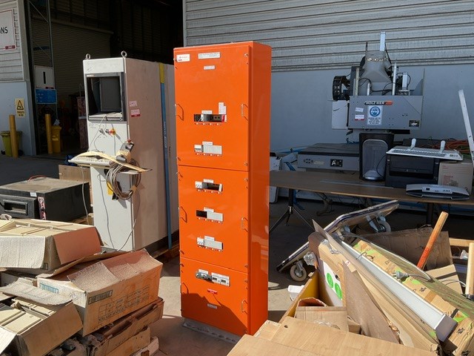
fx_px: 397
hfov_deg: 61.7
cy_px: 178
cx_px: 237
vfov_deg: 48.2
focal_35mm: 29
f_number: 1.8
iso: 16
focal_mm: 3
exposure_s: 1/1534
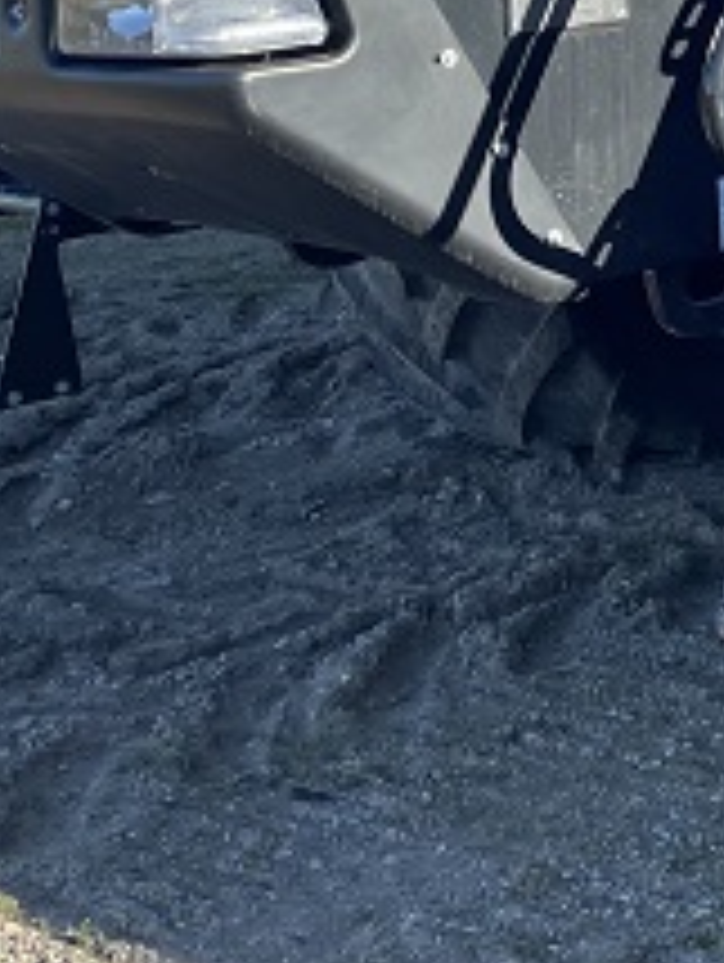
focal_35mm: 97
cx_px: 1322
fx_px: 2700
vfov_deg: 18.6
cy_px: -342
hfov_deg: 13.6
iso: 32
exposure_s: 1/1171
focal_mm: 4.2
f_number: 1.6
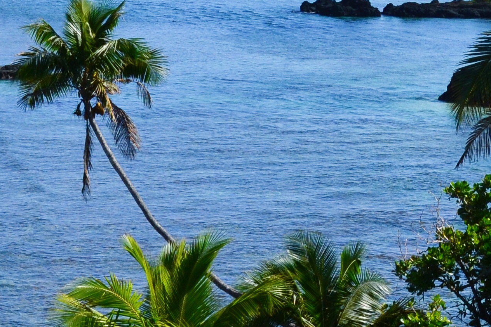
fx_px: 2387
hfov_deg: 11.7
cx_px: 458
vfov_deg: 7.8
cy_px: 42
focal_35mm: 175
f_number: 11
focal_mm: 32
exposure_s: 1/500
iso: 400
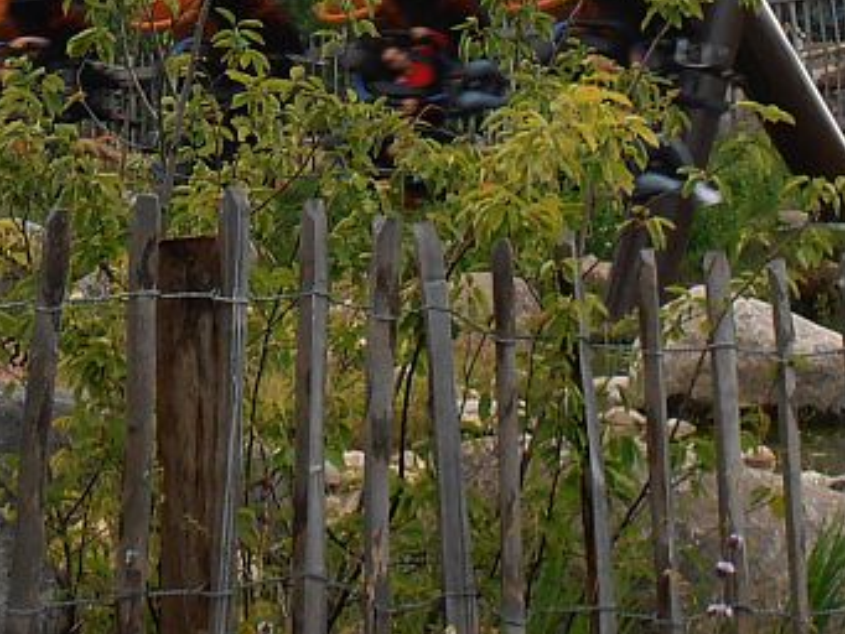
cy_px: -295
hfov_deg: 11.5
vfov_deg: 8.5
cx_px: 104
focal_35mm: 171
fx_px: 4176
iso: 80
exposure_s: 1/200
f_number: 4.5
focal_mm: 10.04
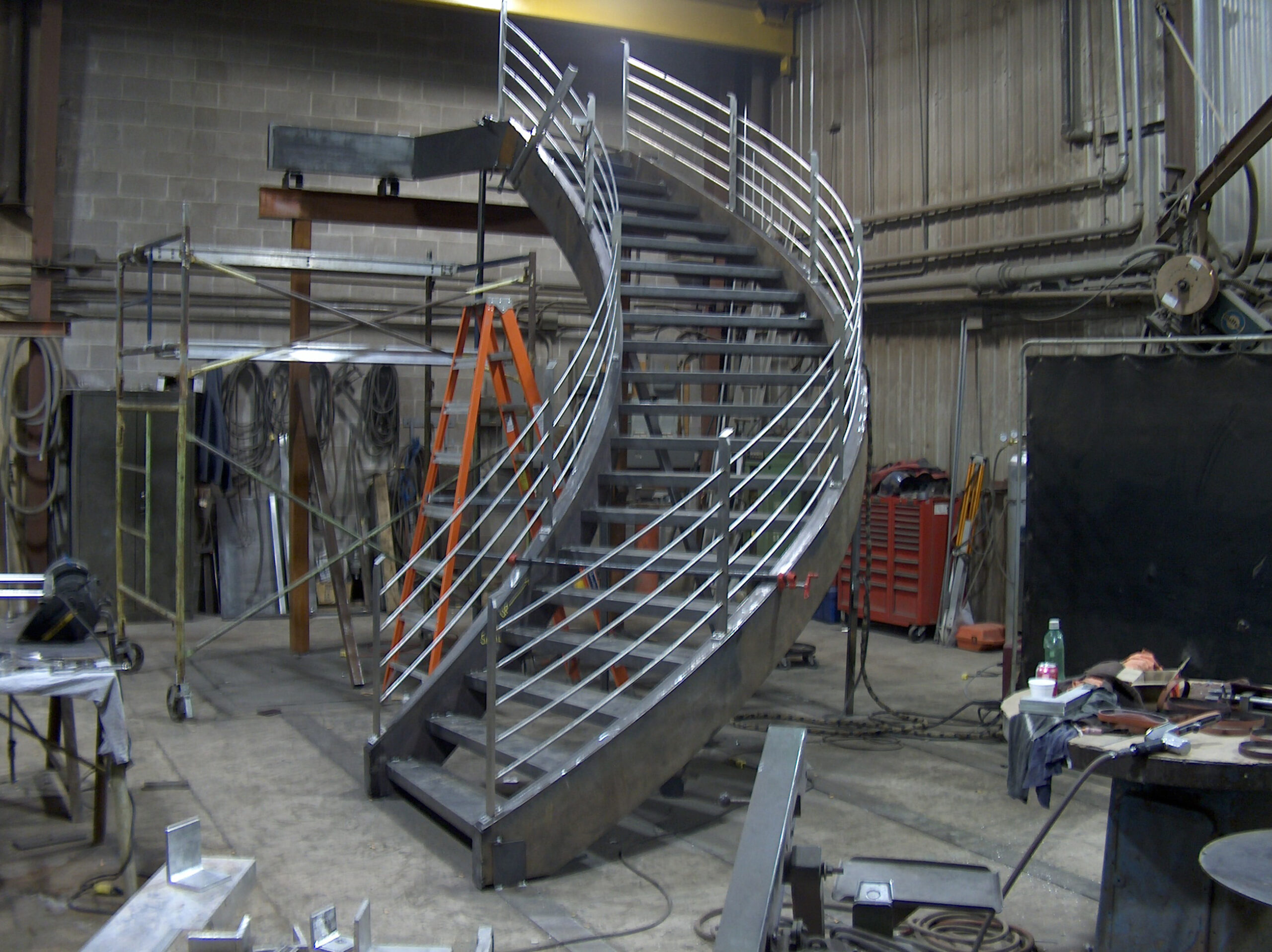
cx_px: 636
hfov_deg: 50.2
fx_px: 1359
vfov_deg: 38.6
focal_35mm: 37
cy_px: 476
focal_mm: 7.6
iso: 100
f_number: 2.8
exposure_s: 1/3.51
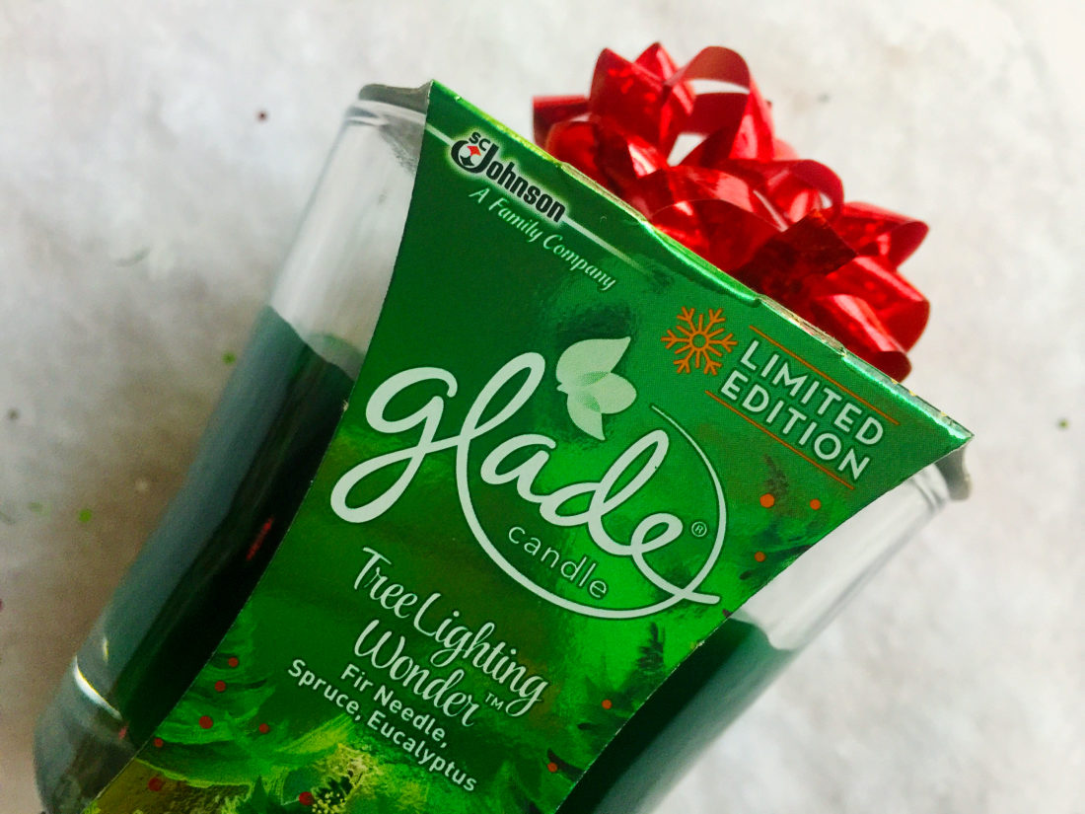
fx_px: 909
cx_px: 542
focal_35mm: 29
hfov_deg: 61.7
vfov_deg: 48.2
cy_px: 407
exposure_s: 1/15
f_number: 2.2
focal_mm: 4.15
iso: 125
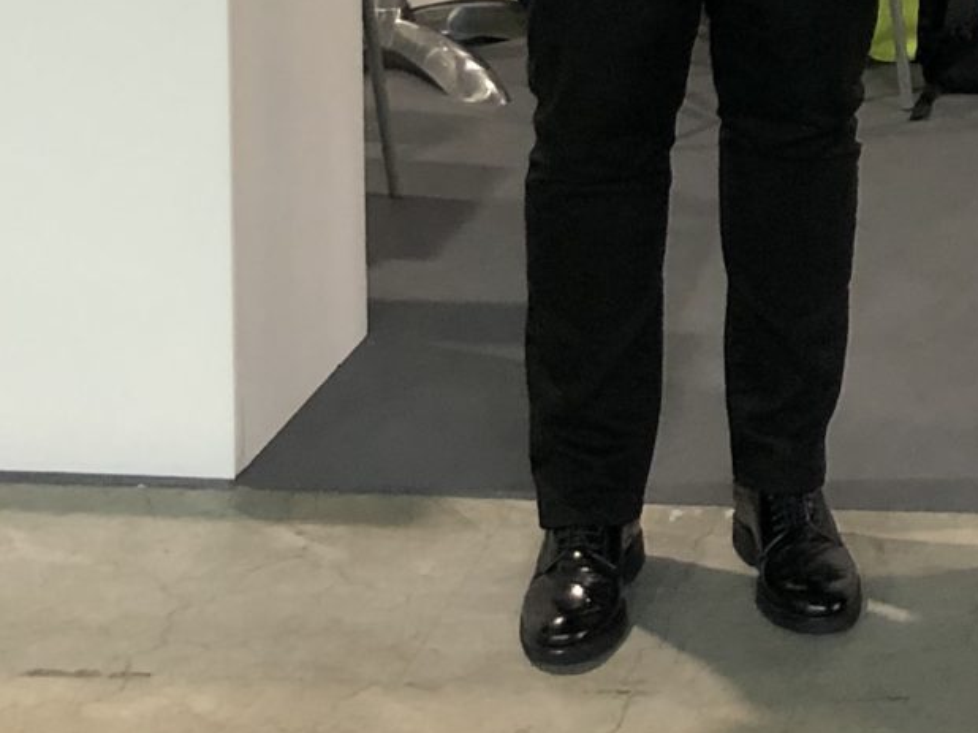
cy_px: -692
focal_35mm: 116
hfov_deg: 16.3
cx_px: 1188
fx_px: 3276
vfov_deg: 11.6
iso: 40
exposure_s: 1/33
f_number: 1.8
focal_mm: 4
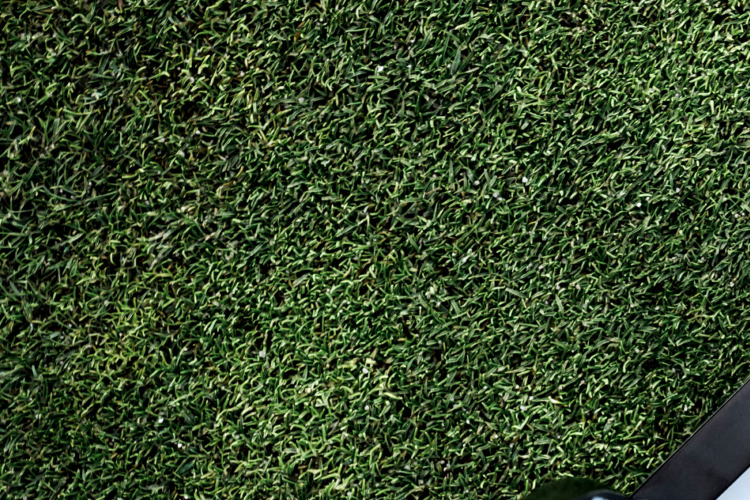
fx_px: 3229
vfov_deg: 8.8
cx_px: 777
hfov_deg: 13.0
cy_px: 541
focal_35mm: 155
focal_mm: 70
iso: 400
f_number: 6.3
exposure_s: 1/400
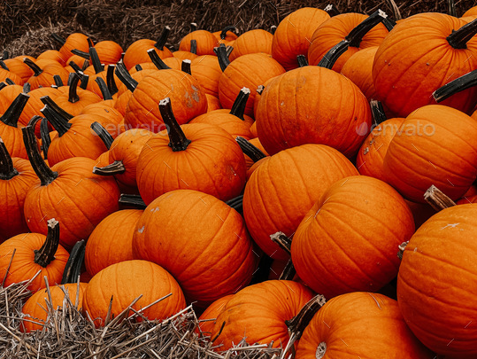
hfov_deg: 27.7
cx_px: 260
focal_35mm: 70
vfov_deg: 21.0
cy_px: 193
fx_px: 965
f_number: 2.2
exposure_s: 1/460
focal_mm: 7.5
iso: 20
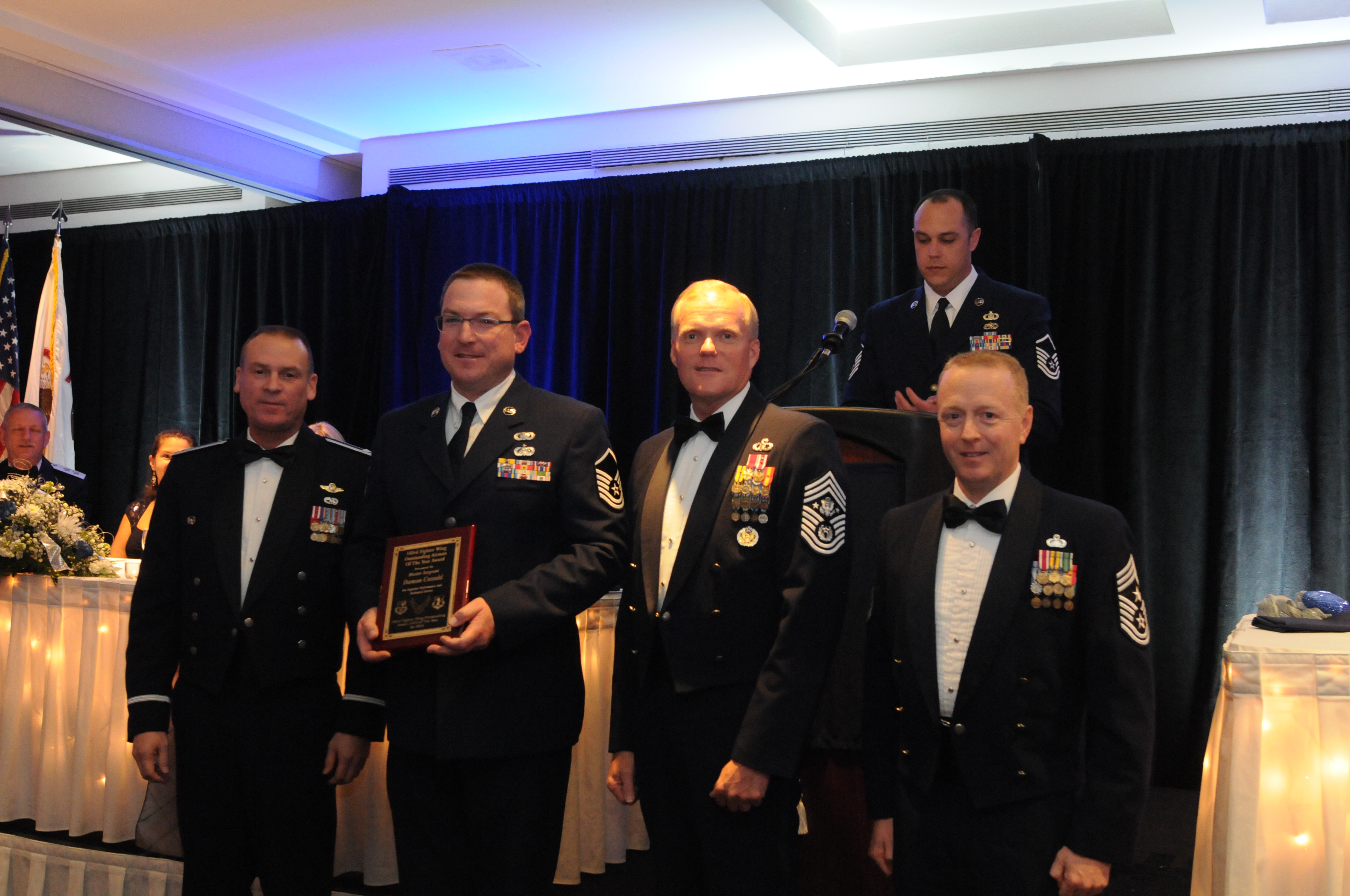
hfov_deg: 62.0
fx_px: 1124
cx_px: 675
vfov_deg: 43.5
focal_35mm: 30
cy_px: 448
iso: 2000
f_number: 4
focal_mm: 20
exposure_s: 1/30
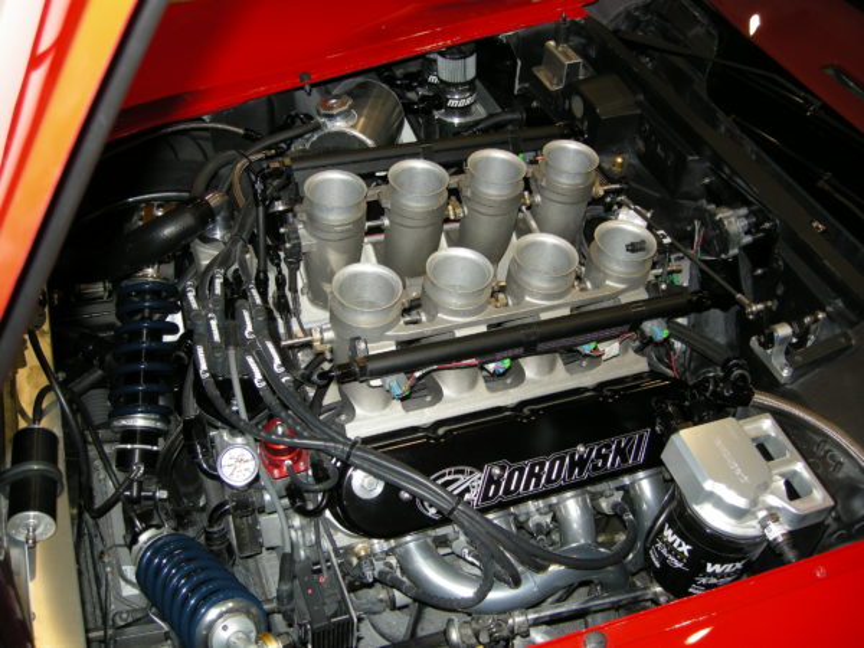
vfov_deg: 39.7
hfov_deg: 51.4
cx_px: 432
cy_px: 324
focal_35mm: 36
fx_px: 899
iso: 64
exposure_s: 1/30
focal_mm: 7.5
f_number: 2.7
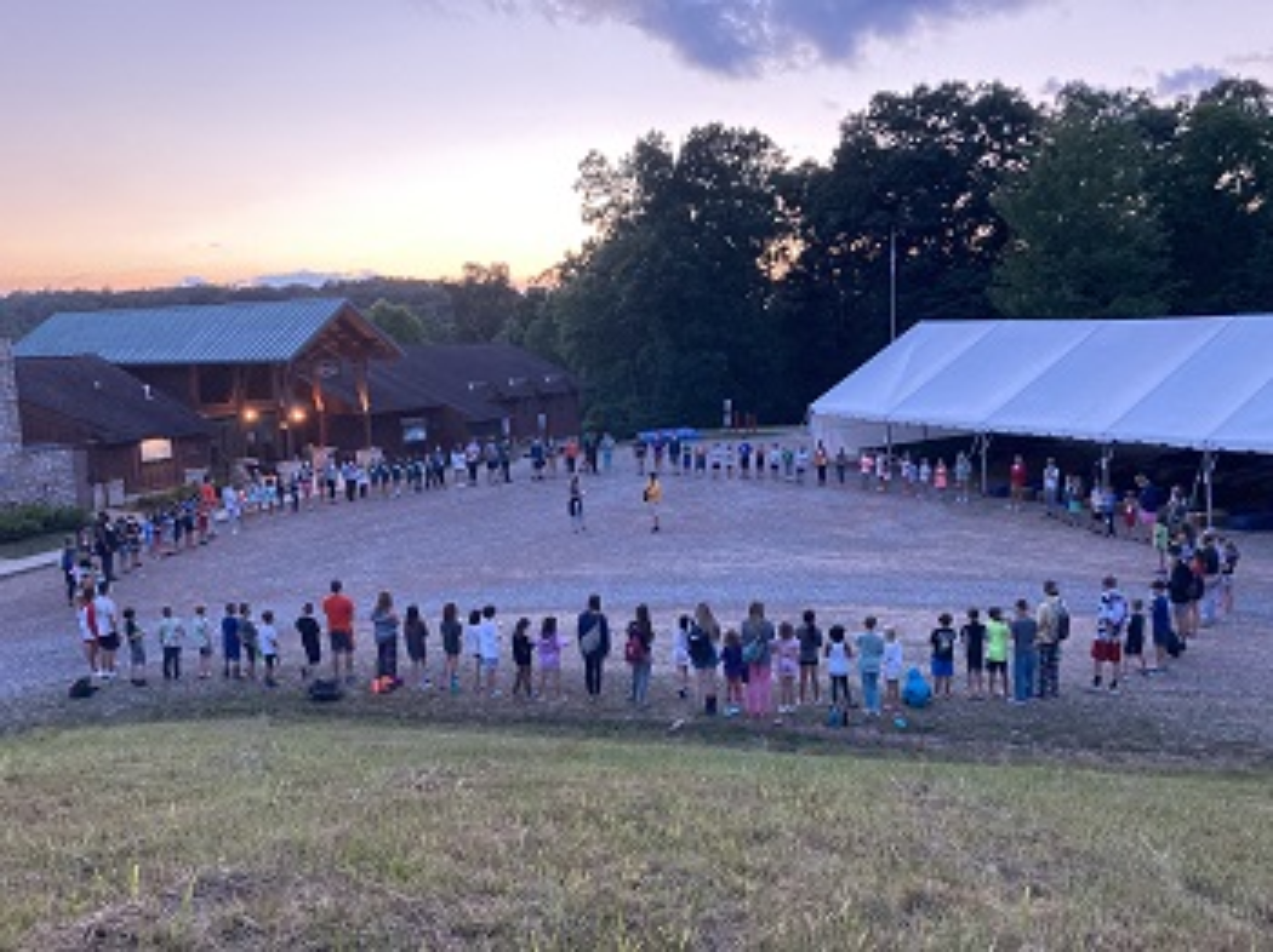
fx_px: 1029
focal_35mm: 28
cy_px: 476
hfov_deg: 63.5
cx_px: 636
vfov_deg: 49.7
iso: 320
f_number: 1.8
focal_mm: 3.99
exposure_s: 1/59
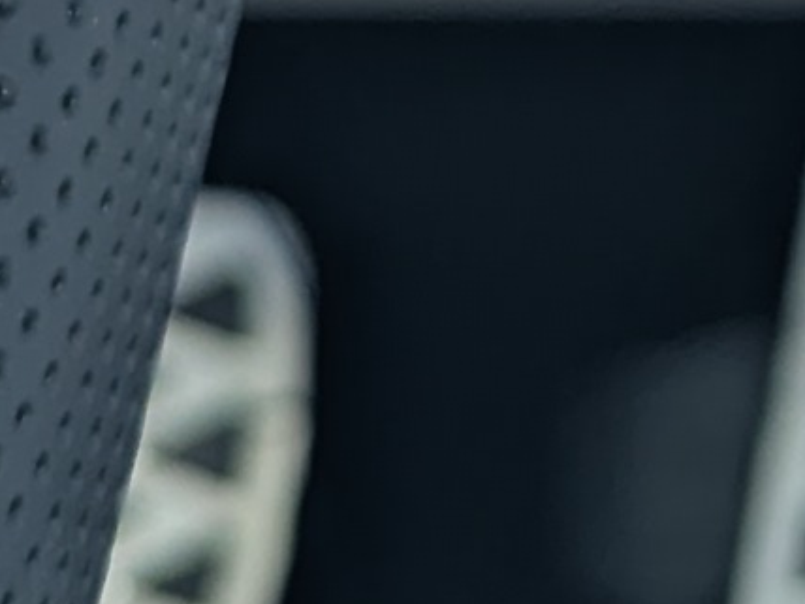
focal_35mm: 287
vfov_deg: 5.0
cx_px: 1016
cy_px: -1088
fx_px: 6674
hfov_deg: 6.8
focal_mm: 6.81
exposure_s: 1/129
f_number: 1.85
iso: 41
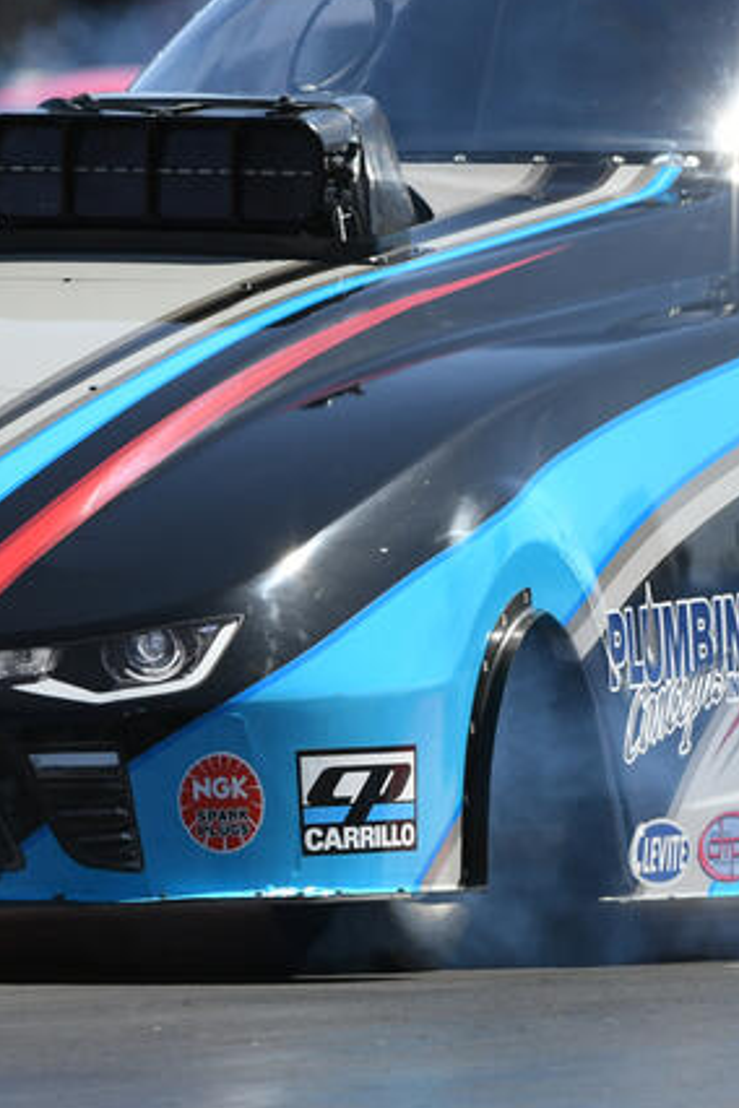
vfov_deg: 2.3
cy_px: 489
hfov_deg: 1.5
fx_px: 27772
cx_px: 432
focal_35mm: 902
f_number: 7.1
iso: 320
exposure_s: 1/1600
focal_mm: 300
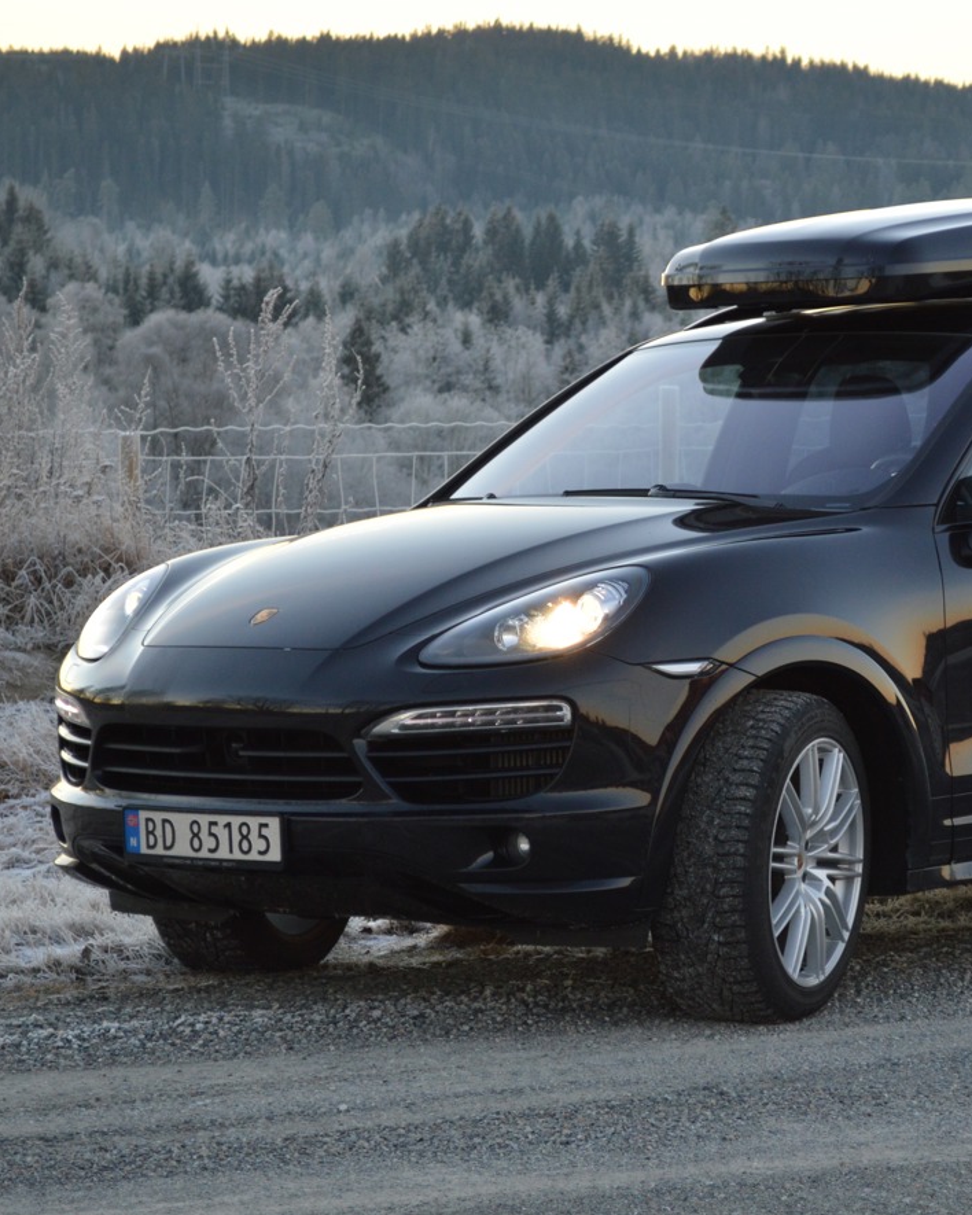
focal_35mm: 140
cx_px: 870
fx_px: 5029
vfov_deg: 13.8
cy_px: 530
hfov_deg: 11.0
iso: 400
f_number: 5.6
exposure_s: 1/80
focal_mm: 55
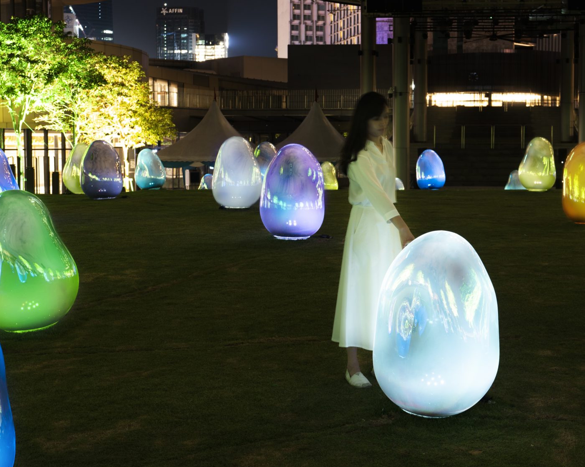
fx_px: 1039
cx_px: 401
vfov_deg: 25.4
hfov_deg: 31.2
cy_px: 202
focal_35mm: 60
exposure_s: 8
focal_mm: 35
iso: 100
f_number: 5.6
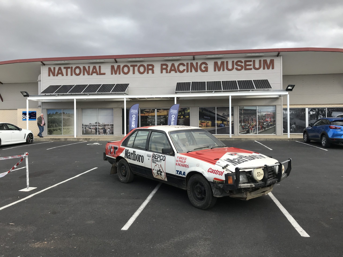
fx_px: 277
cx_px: 172
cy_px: 128
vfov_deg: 49.7
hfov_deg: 63.4
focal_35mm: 28
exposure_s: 1/967
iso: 20
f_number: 1.8
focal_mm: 3.99
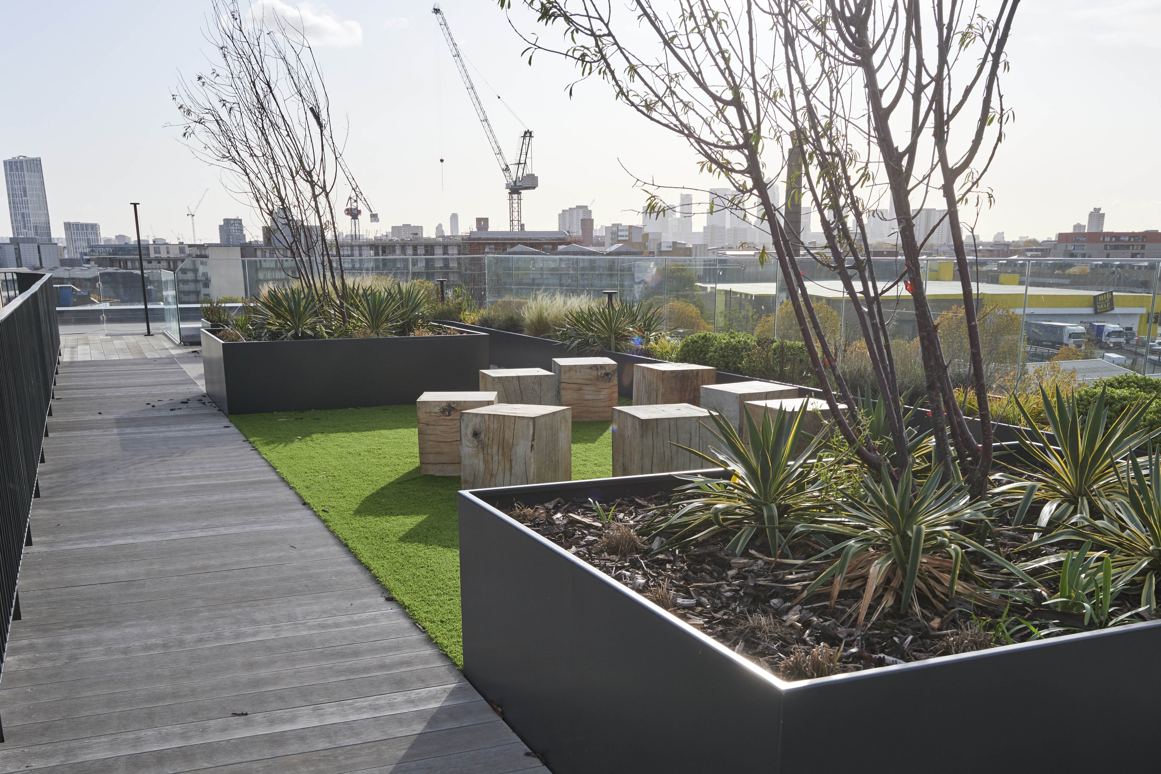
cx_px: 570
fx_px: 1129
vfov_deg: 36.8
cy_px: 595
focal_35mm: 35
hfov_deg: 54.4
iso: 100
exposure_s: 1/320
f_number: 8
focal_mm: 22
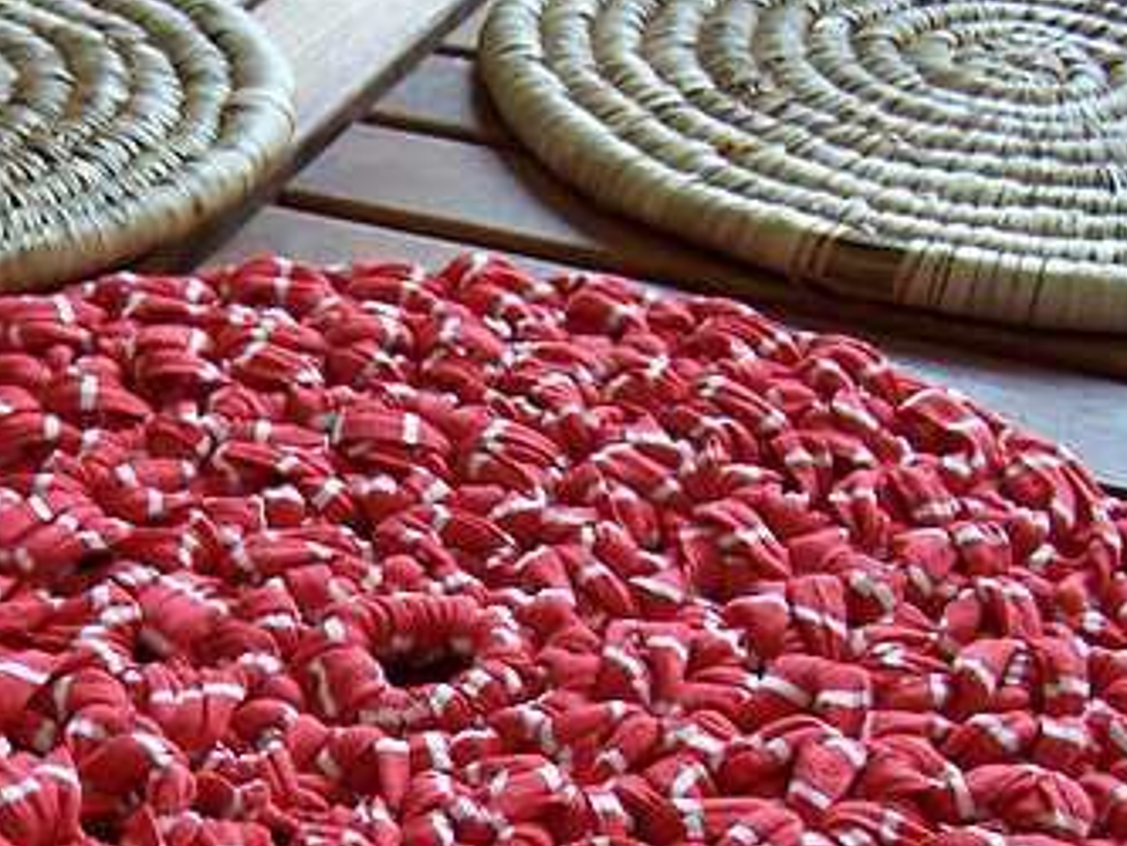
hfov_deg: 26.4
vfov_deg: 19.8
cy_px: 738
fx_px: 2378
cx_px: 298
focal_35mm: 73
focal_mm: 6.3
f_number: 2.8
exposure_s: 1/15
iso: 80
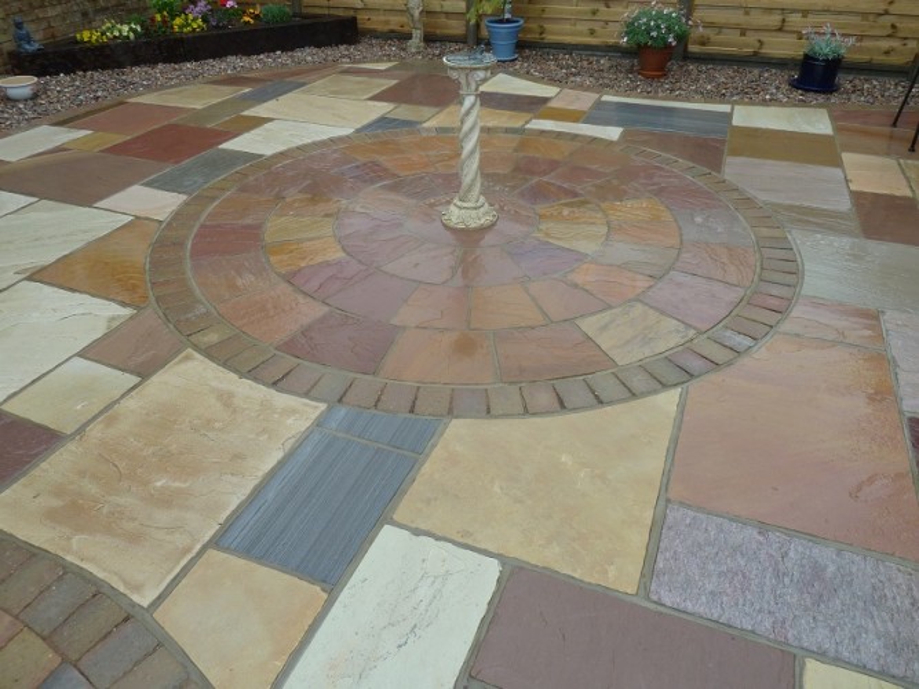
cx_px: 460
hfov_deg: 69.4
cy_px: 344
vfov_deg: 54.9
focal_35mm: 25
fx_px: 664
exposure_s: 1/160
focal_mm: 4.1
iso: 80
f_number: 3.3
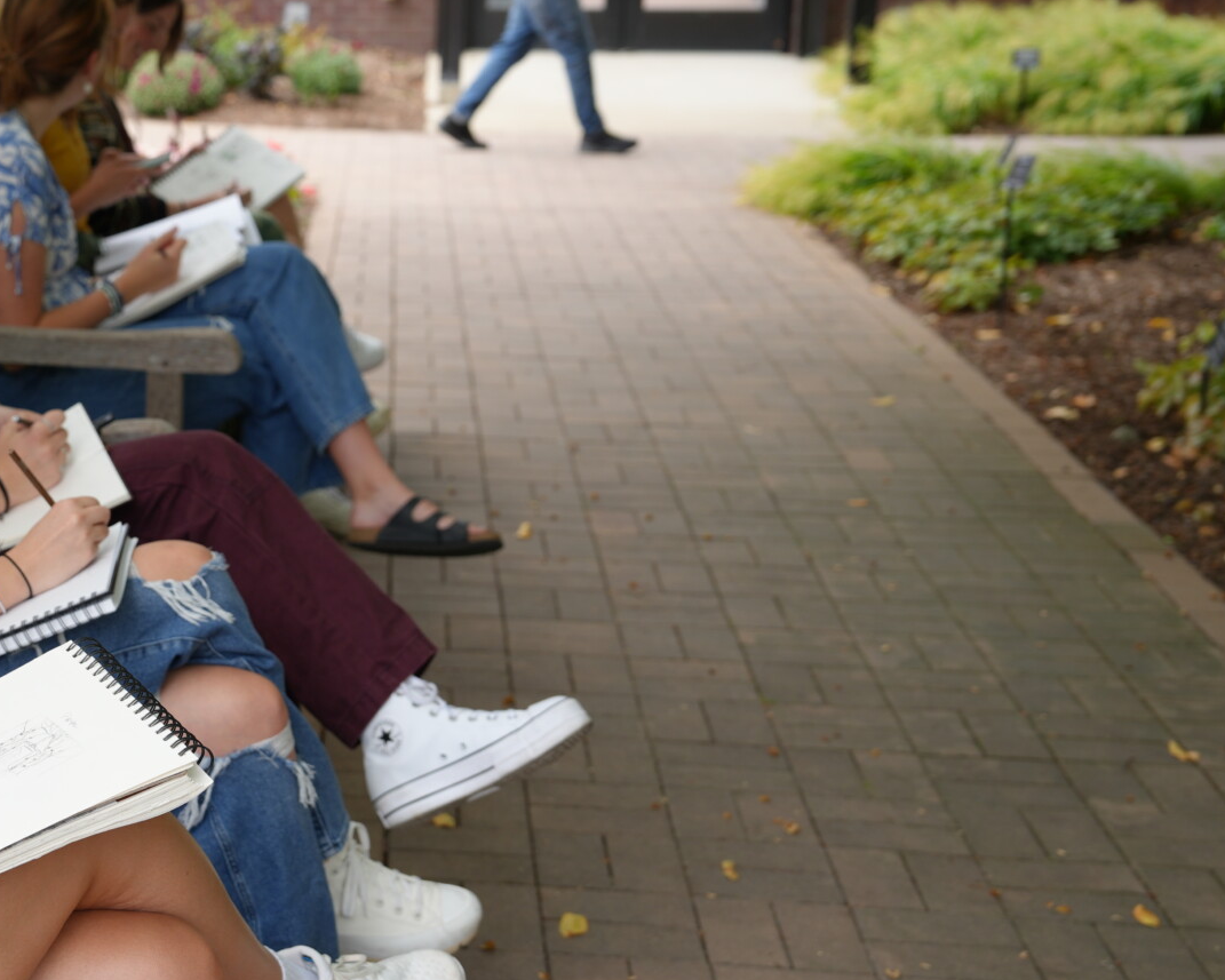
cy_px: 475
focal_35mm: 70
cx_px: 59
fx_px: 2538
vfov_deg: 21.9
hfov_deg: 26.0
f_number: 4
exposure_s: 1/160
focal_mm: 39
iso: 125
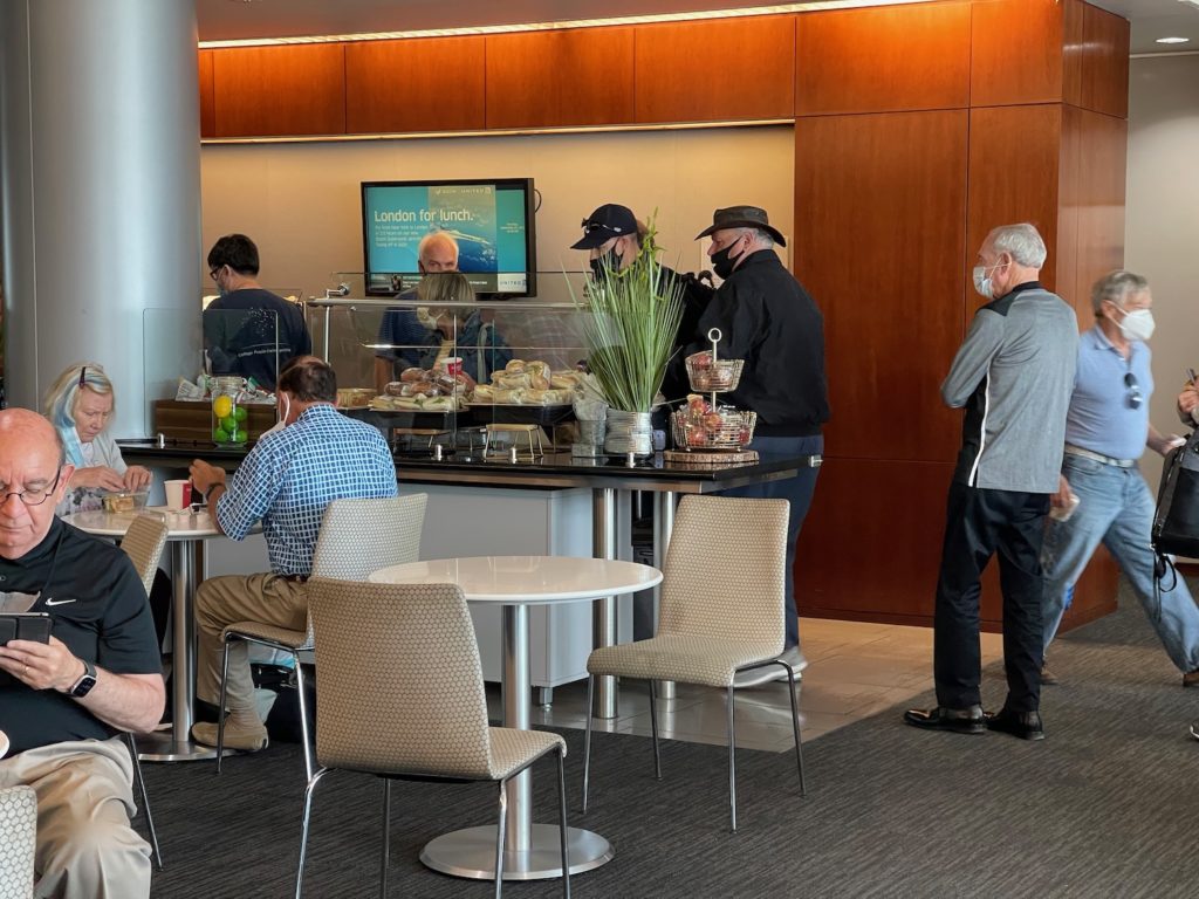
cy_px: 450
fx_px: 2217
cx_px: 600
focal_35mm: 64
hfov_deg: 30.3
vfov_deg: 22.9
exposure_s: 1/60
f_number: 2.2
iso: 250
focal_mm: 7.5
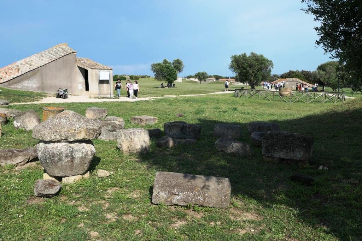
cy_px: 120
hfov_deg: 57.2
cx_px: 181
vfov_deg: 40.0
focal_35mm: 33
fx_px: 332
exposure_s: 1/800
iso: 200
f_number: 6.3
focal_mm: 12
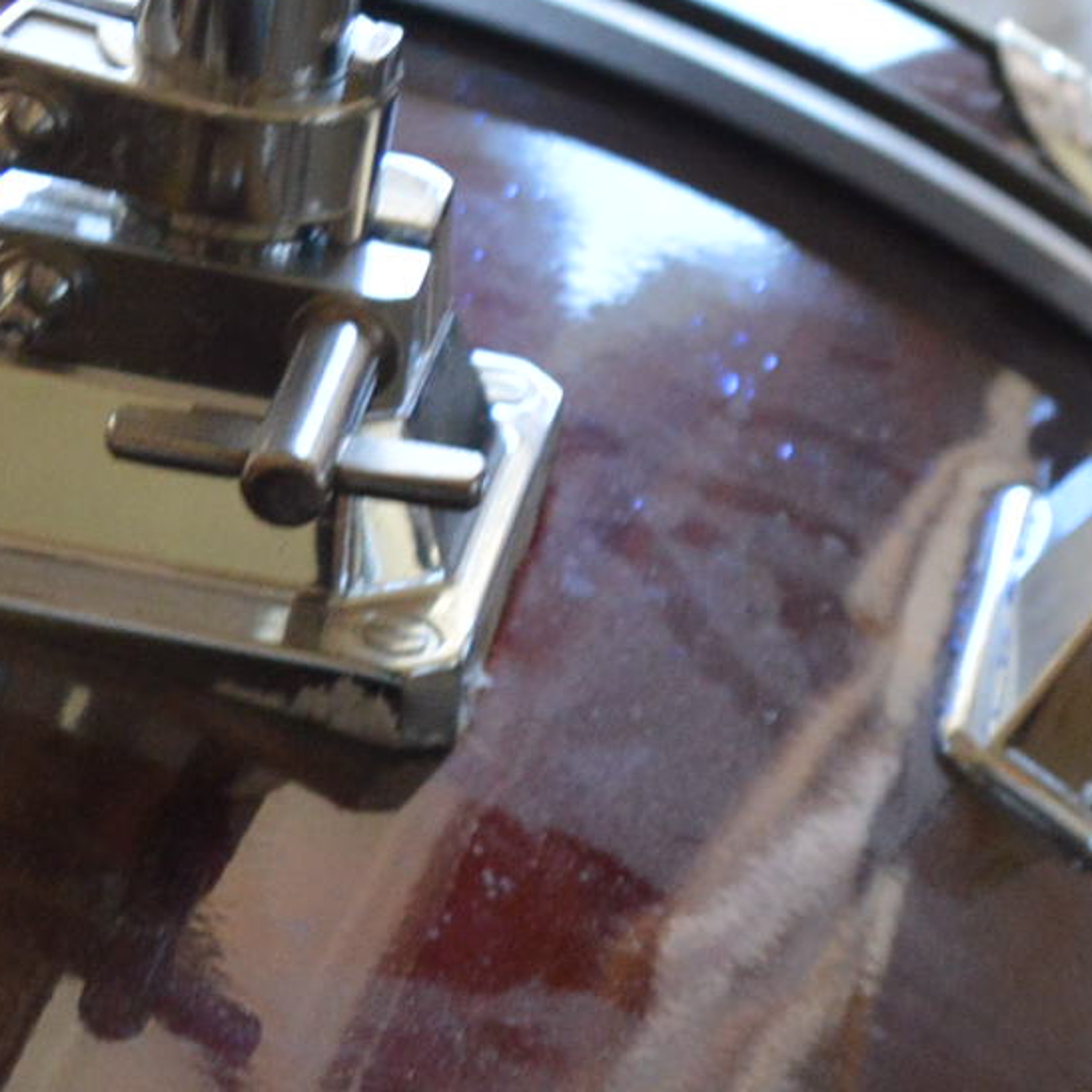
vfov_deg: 9.6
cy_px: 996
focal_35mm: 182
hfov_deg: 9.0
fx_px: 6496
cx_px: 2256
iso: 800
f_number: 5.6
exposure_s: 1/60
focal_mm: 26
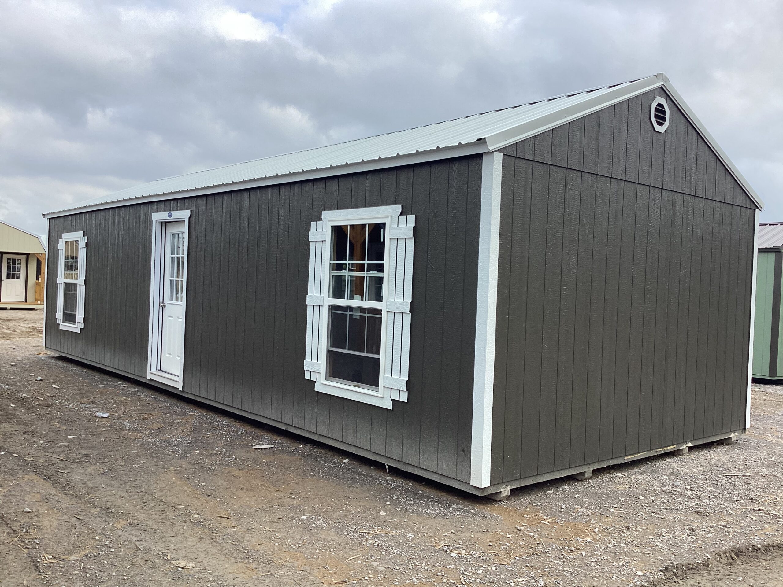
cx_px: 392
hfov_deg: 58.4
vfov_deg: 45.4
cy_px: 294
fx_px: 701
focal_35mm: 31
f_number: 2.4
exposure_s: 1/284
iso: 25
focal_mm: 3.3
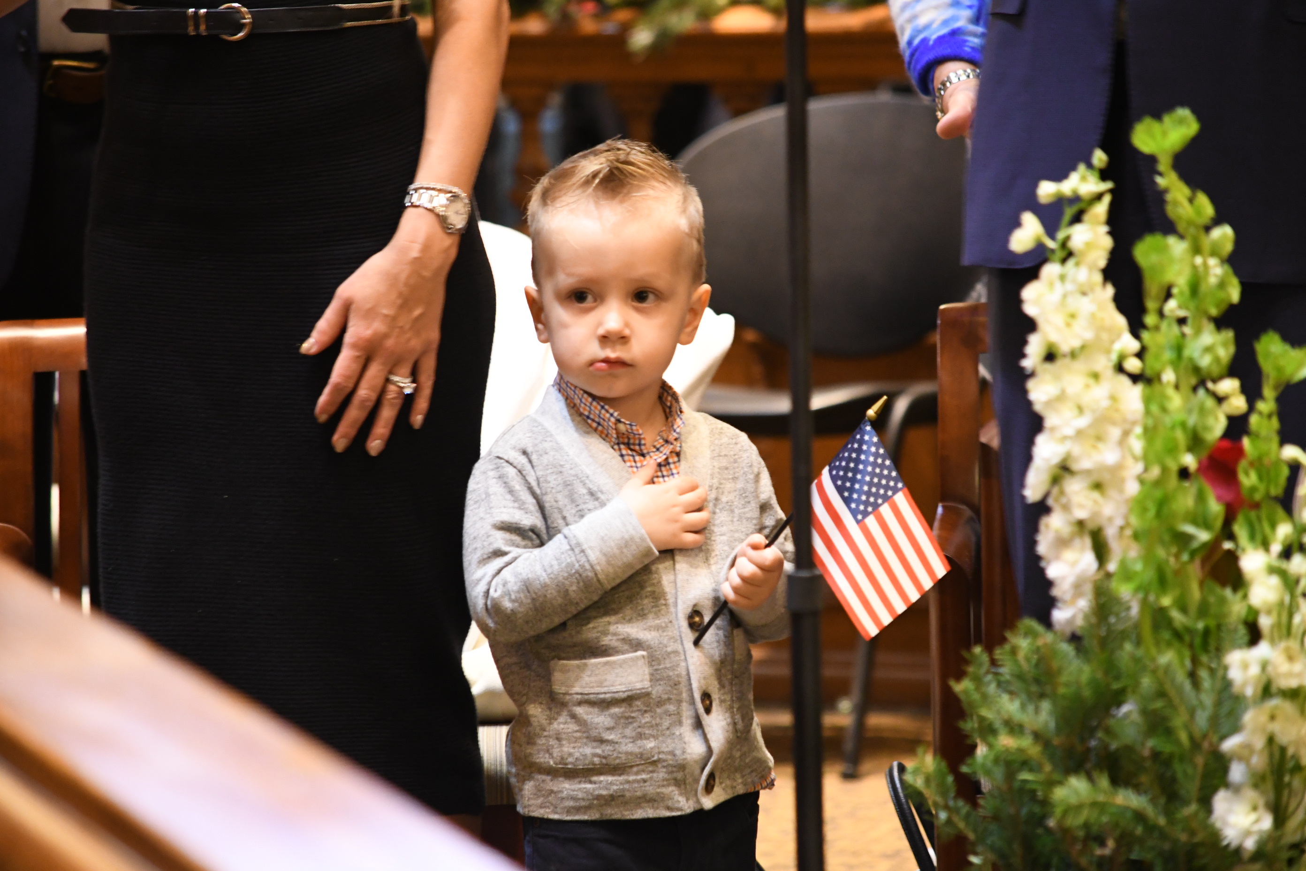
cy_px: 436
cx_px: 653
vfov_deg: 5.1
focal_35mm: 270
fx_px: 9794
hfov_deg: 7.6
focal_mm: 180
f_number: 5
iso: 3200
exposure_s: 1/20
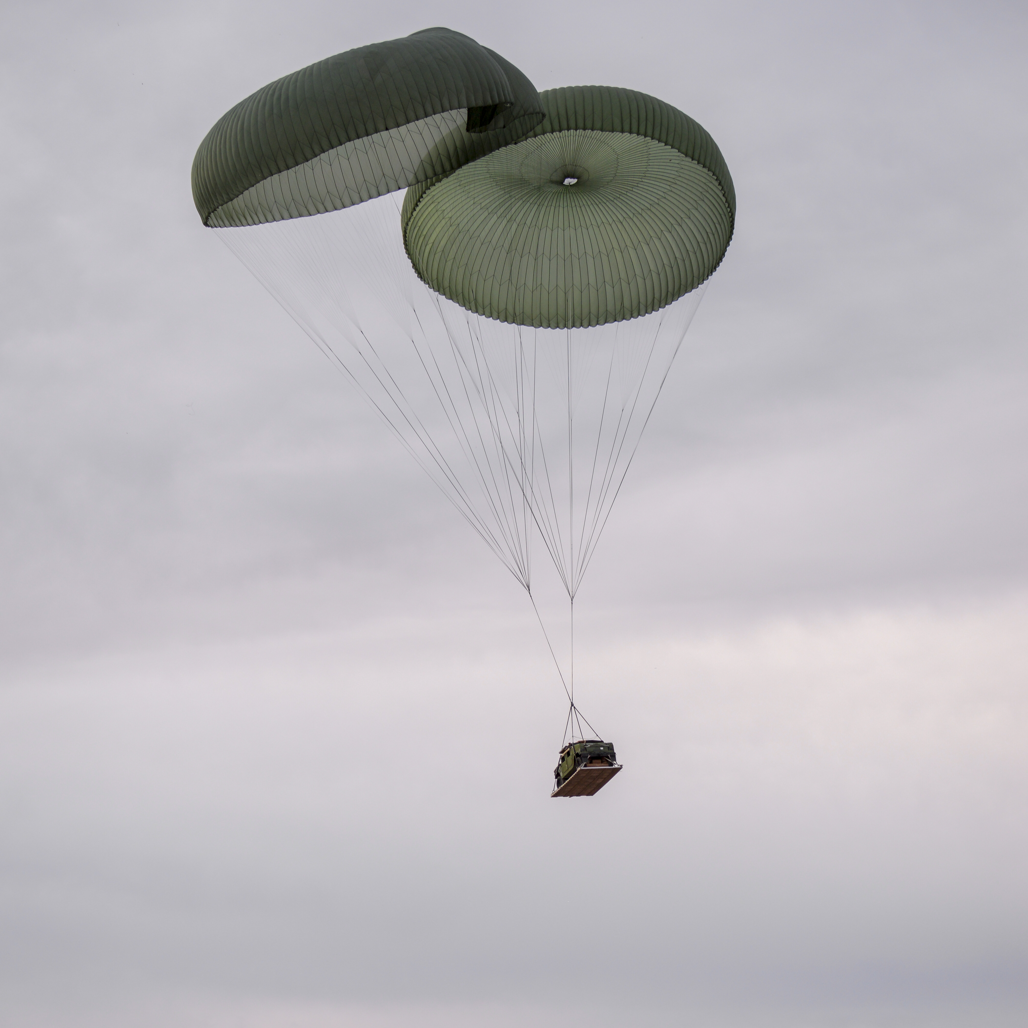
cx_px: 514
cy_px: 715
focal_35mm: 102
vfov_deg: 17.0
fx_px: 3427
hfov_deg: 17.1
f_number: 6.3
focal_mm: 80
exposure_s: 1/250
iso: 640
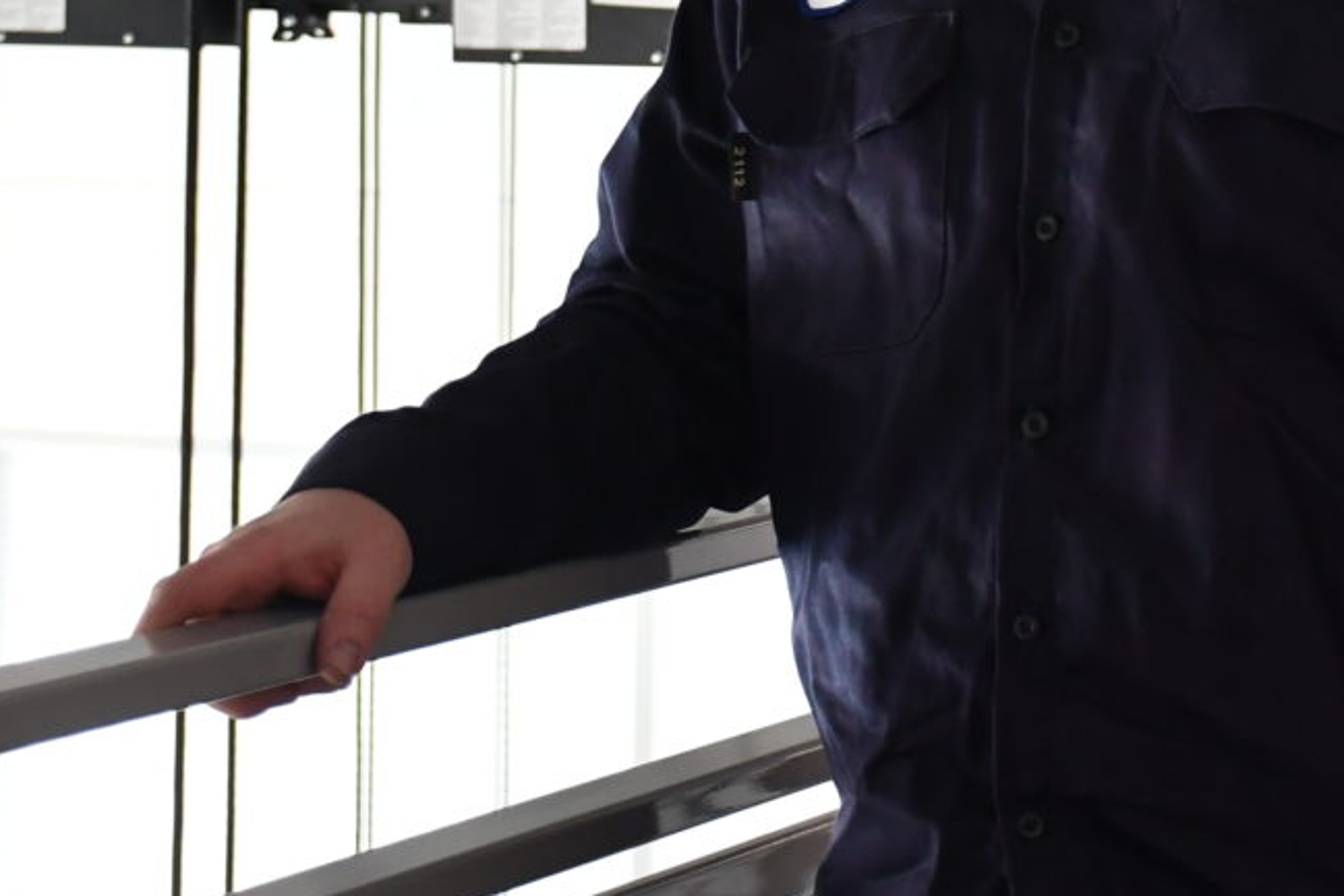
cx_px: 1216
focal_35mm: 142
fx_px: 5302
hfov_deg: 14.3
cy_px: -167
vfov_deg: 9.5
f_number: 4
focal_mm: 30
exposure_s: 1/60
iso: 1250
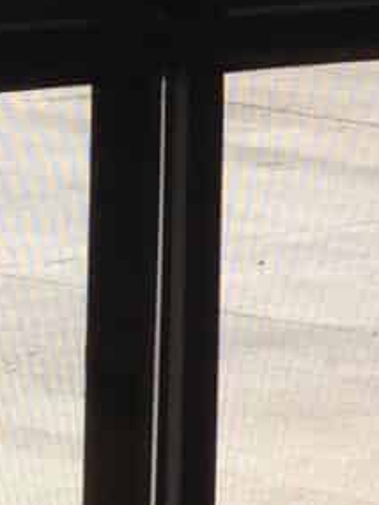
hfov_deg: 6.4
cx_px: 923
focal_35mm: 222
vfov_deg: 8.7
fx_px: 3238
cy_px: -207
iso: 50
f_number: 2.4
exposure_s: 1/179
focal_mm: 4.12
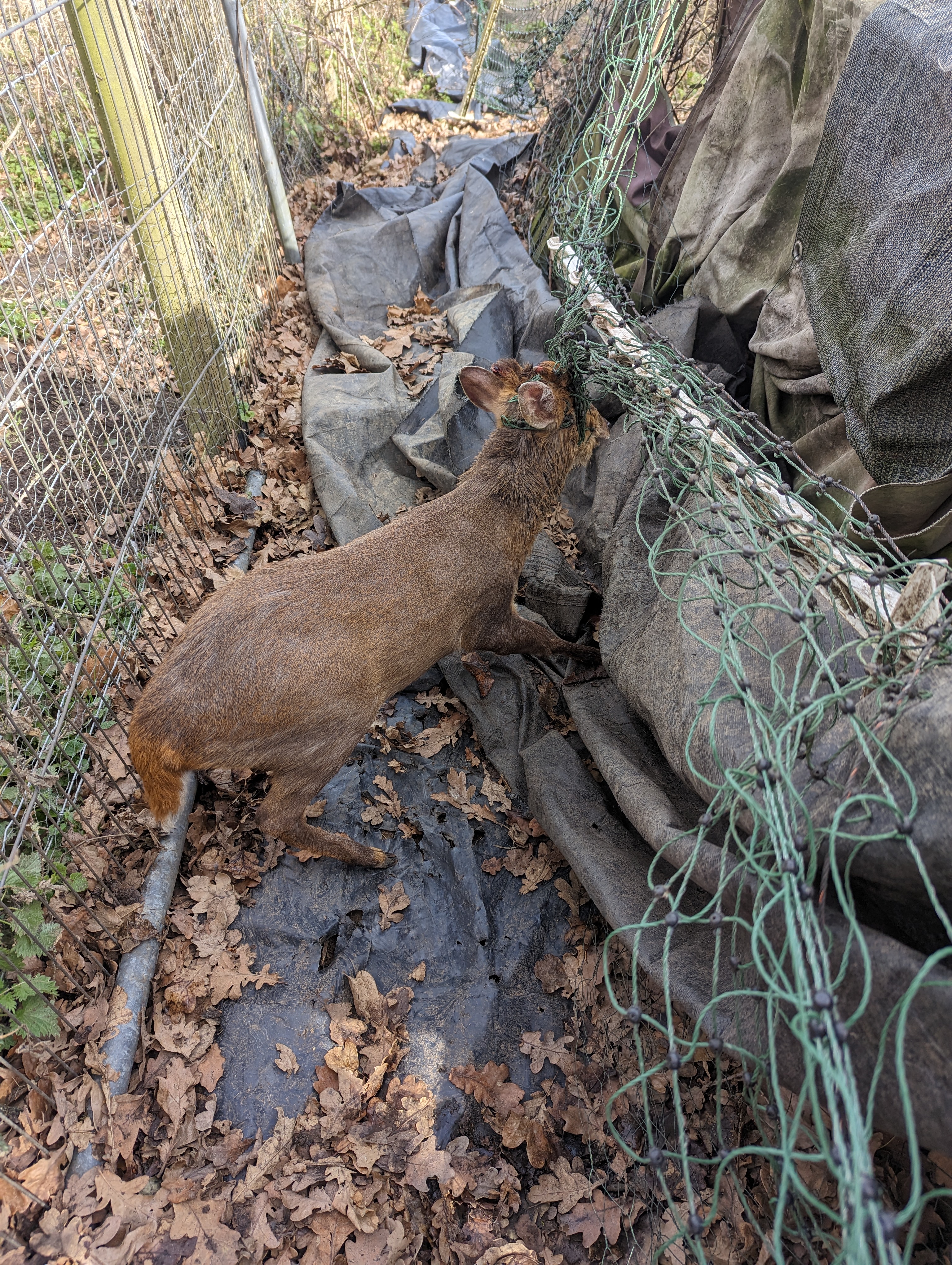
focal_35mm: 24
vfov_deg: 71.5
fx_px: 878
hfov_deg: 56.9
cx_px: 476
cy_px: 632
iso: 37
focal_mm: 6.81
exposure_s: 1/303
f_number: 1.85
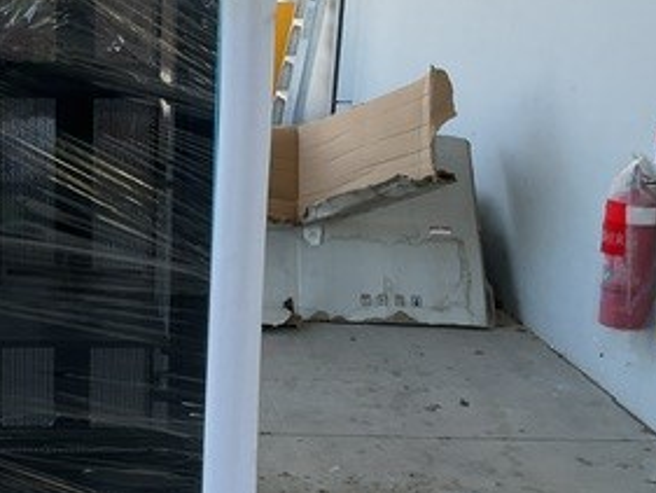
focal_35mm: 66
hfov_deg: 28.3
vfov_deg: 22.3
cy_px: 210
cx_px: 70
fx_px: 1251
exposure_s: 1/292
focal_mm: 3
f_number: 1.8
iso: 16
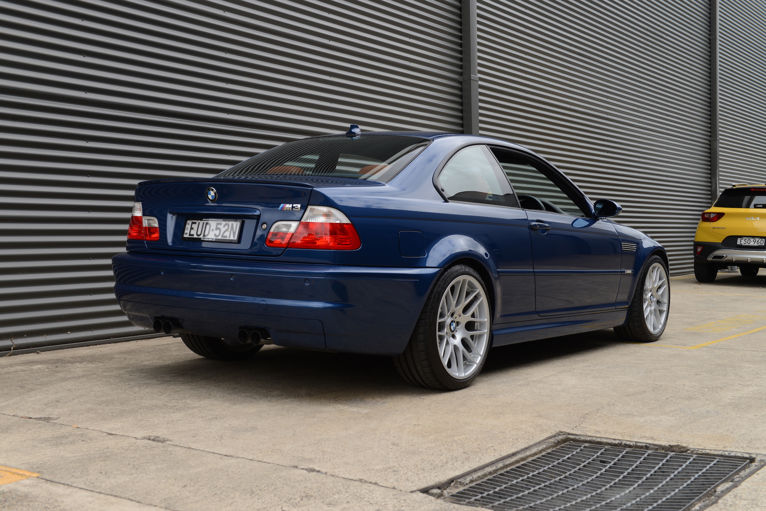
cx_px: 383
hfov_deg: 41.1
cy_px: 256
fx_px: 1022
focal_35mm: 48
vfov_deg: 28.1
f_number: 8
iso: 220
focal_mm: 48
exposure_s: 1/250
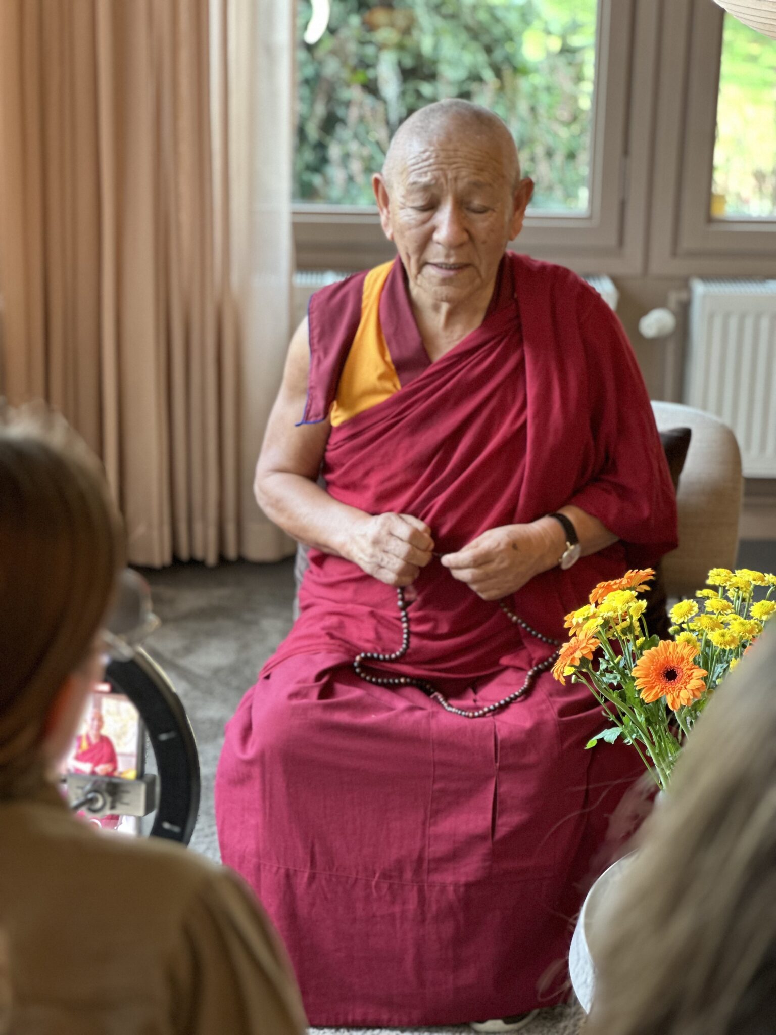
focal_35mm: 77
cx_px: 388
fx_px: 2302
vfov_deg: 25.3
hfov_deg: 19.1
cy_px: 518
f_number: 2.8
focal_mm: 9
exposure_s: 1/33
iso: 400
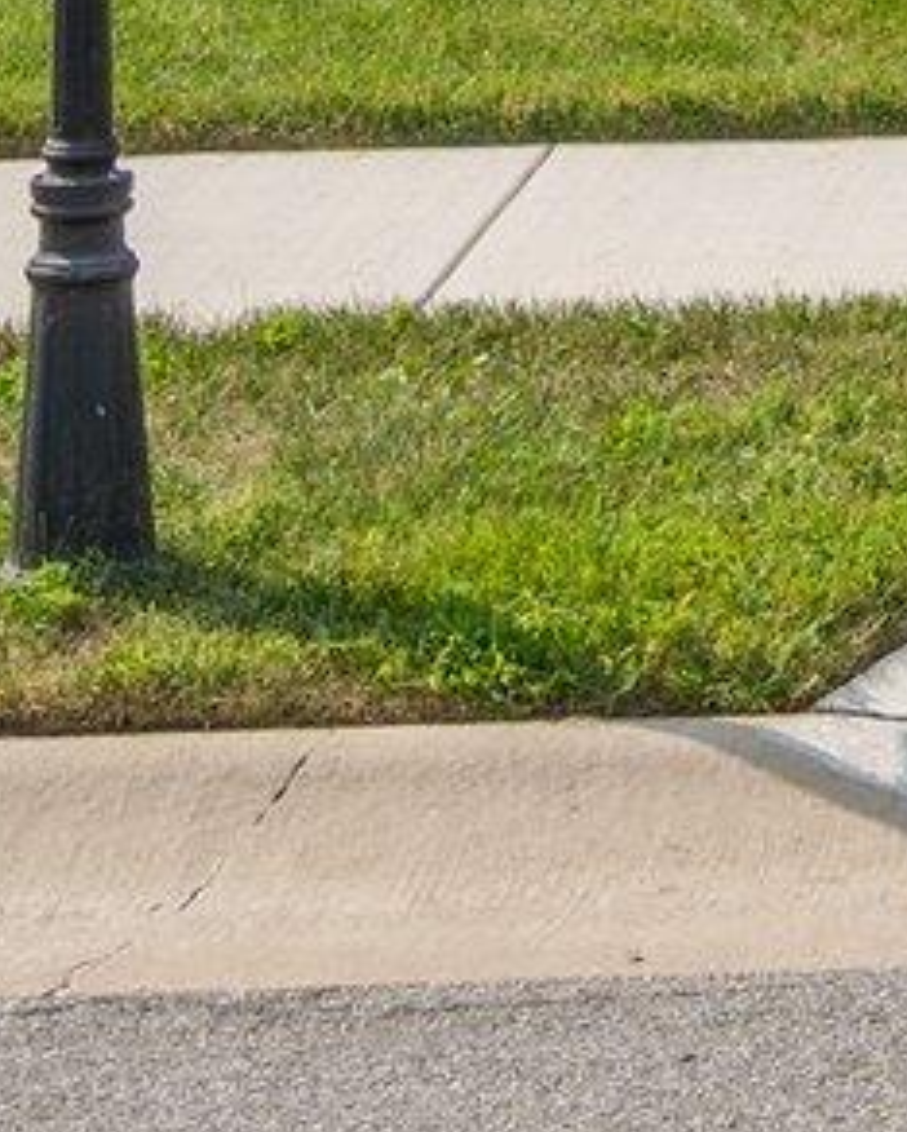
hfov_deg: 8.6
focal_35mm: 171
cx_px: 1806
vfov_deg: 10.6
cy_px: -843
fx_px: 5732
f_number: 10
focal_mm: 26
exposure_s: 1/250
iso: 200
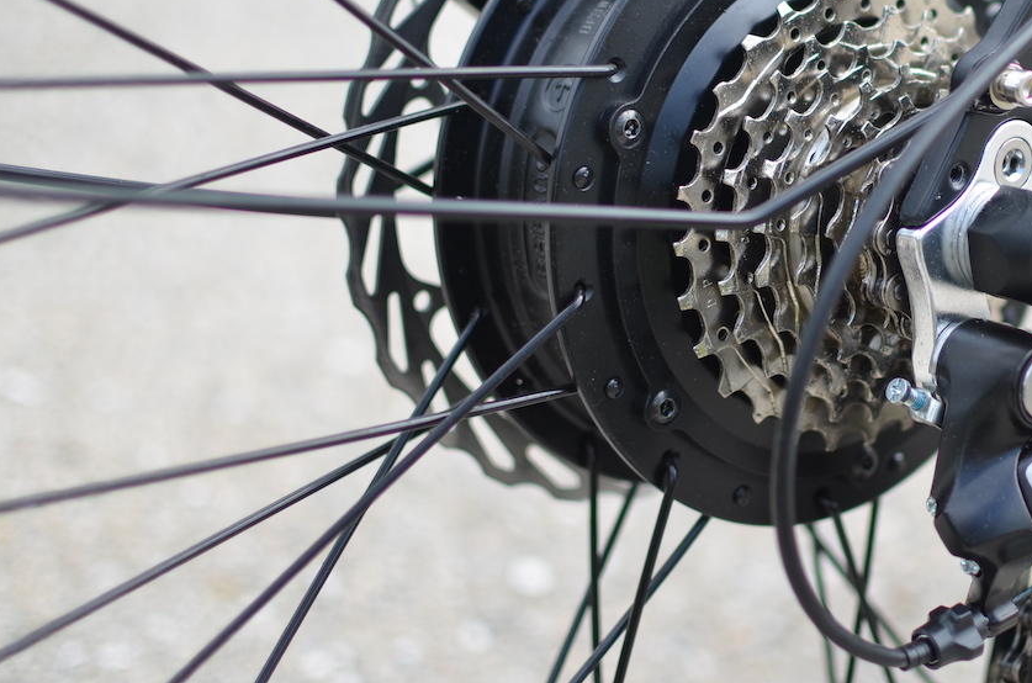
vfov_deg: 15.4
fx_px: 2512
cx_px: 837
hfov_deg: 22.9
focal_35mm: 88
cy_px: 131
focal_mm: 35
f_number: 1.8
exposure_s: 1/1000
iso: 100
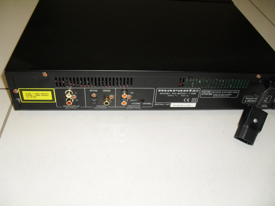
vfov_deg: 40.7
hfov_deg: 52.6
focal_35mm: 35
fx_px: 278
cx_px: 138
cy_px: 103
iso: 200
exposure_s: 1/45
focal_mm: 6.3
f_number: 3.2
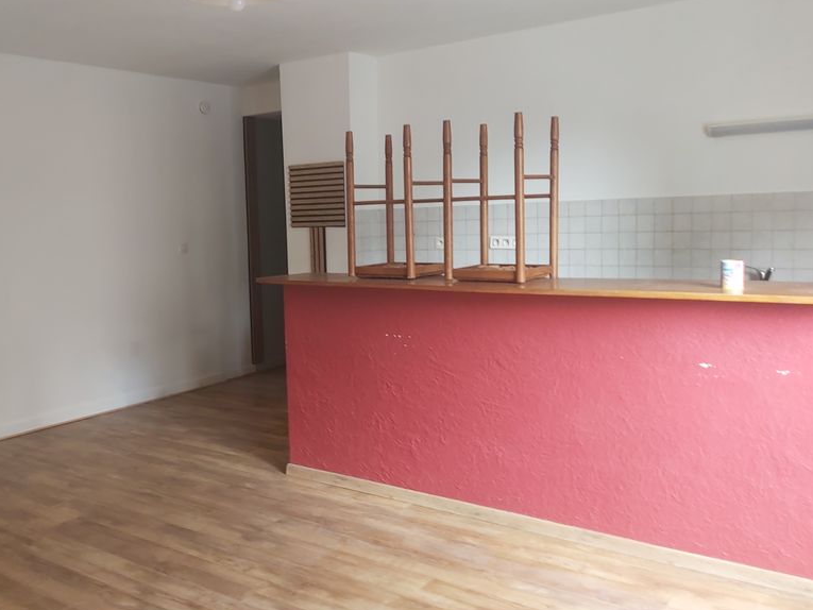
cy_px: 275
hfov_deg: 53.4
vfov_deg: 41.8
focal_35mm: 34
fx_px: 799
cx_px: 305
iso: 100
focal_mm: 3.92
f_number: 1.7
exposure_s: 1/50
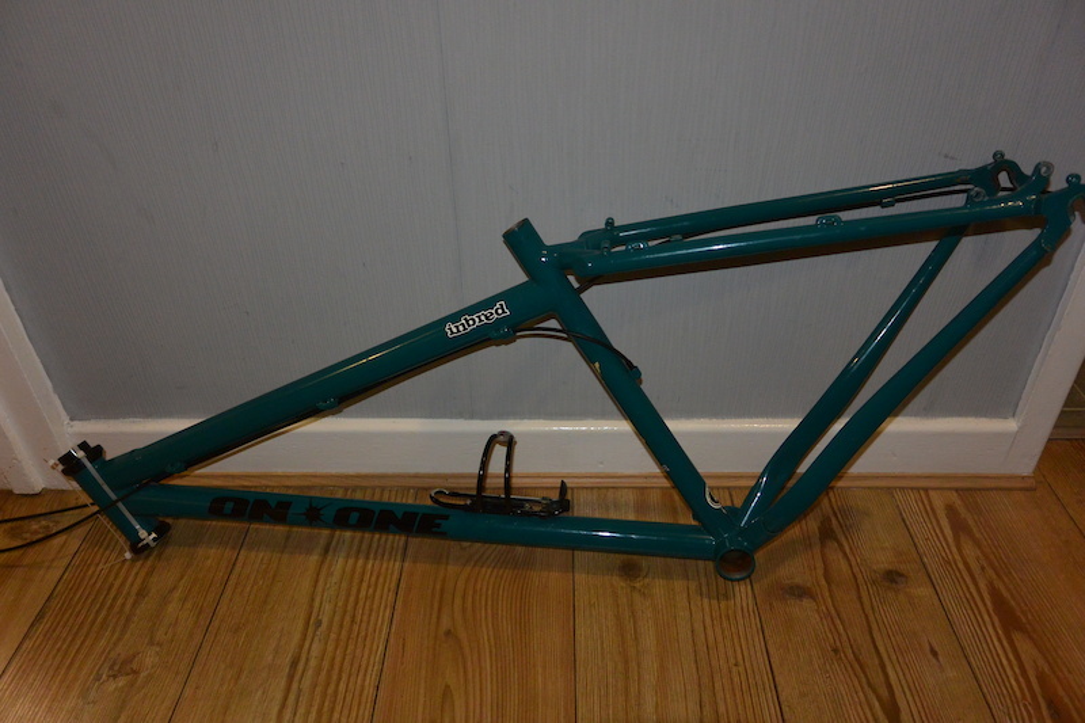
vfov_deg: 47.9
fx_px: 814
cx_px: 542
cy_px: 362
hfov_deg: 67.4
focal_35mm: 27
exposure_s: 1/60
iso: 500
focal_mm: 10
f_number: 3.5
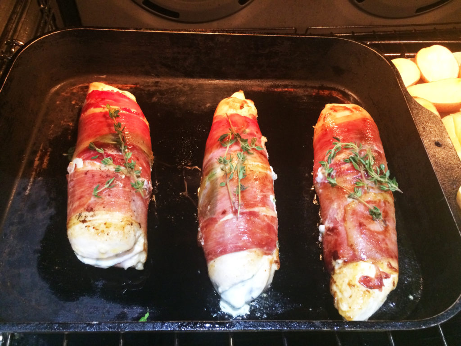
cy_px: 173
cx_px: 230
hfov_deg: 61.7
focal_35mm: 29
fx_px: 386
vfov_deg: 48.2
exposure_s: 1/25
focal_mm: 4.15
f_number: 2.2
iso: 320
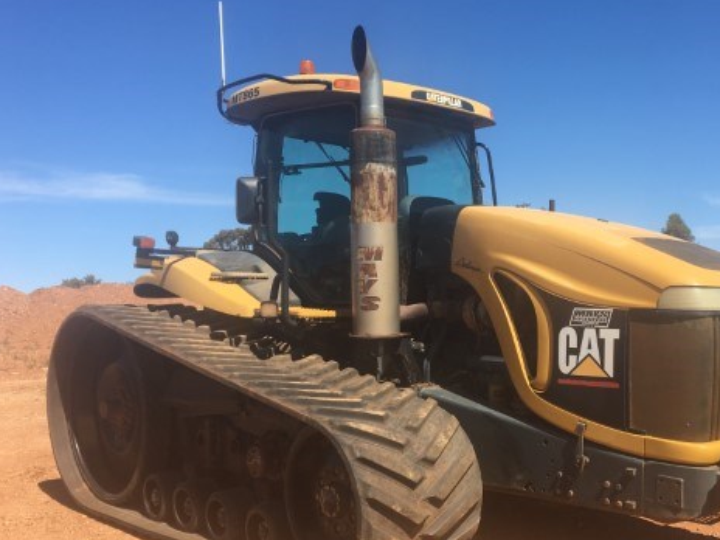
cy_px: 343
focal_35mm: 40
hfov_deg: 46.2
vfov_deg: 35.7
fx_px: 832
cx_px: 472
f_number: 2.2
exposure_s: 1/1451
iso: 25
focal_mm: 4.15
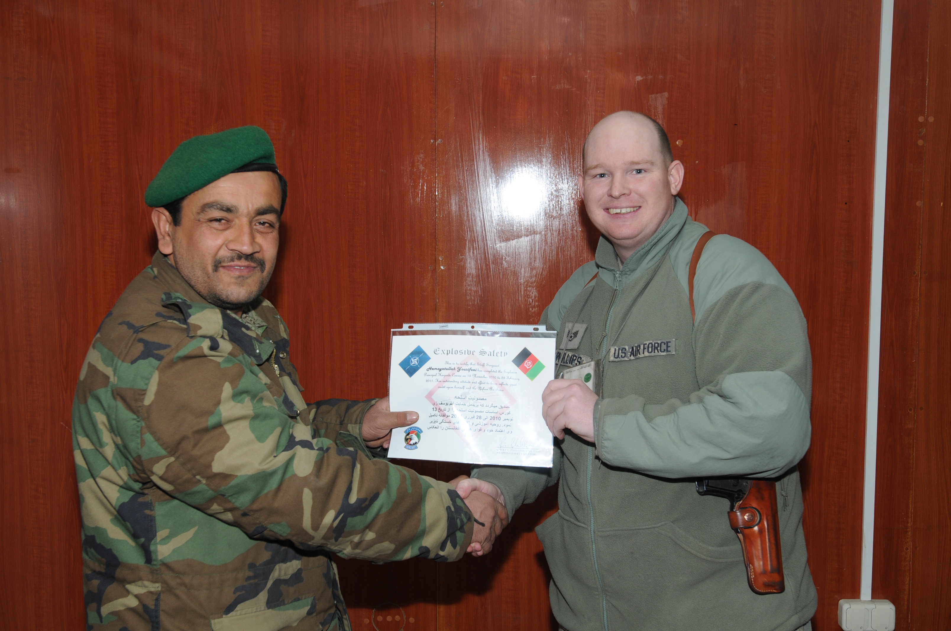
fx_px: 1108
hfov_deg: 46.4
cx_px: 476
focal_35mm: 42
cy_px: 316
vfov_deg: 31.8
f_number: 5.6
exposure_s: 1/60
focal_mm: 28
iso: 250
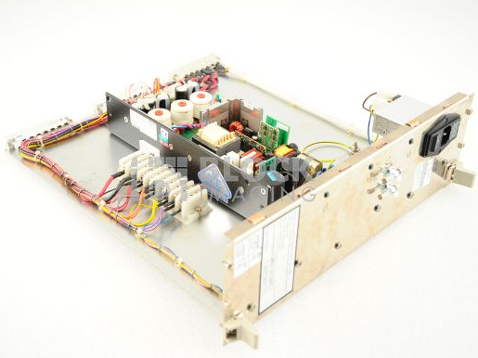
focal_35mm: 56
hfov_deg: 34.3
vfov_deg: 26.1
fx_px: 773
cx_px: 224
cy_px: 179
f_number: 5.6
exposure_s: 1/100
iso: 800
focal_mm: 50
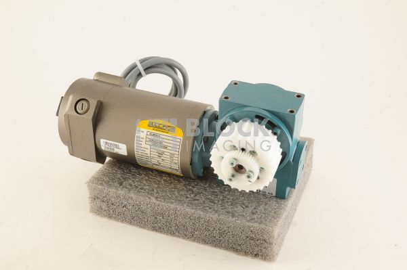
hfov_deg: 39.6
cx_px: 204
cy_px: 135
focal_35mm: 50
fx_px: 565
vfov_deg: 26.9
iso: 1600
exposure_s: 1/160
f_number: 14
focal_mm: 50
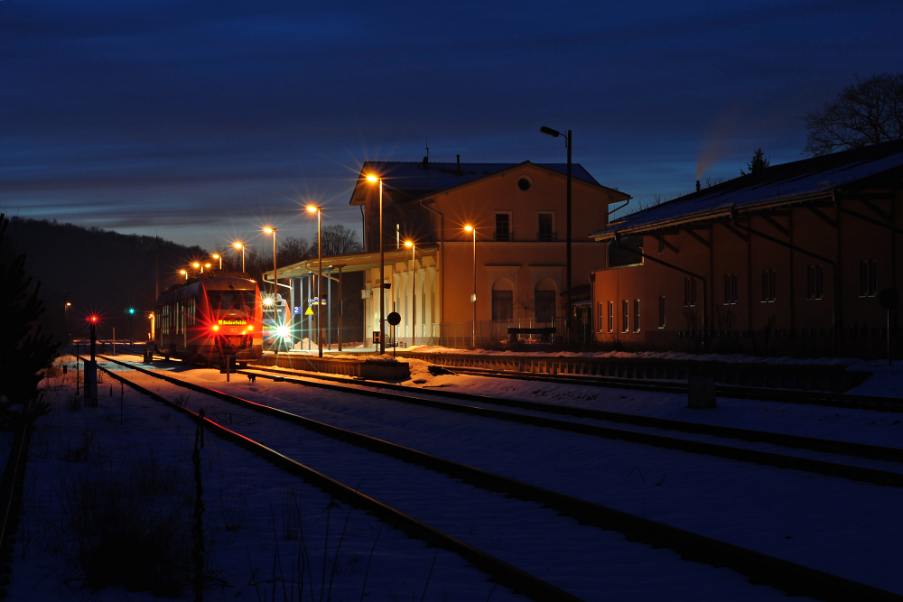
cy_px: 301
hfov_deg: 27.0
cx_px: 452
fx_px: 1881
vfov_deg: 18.2
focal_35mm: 75
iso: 100
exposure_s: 13
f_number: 9
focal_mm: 50
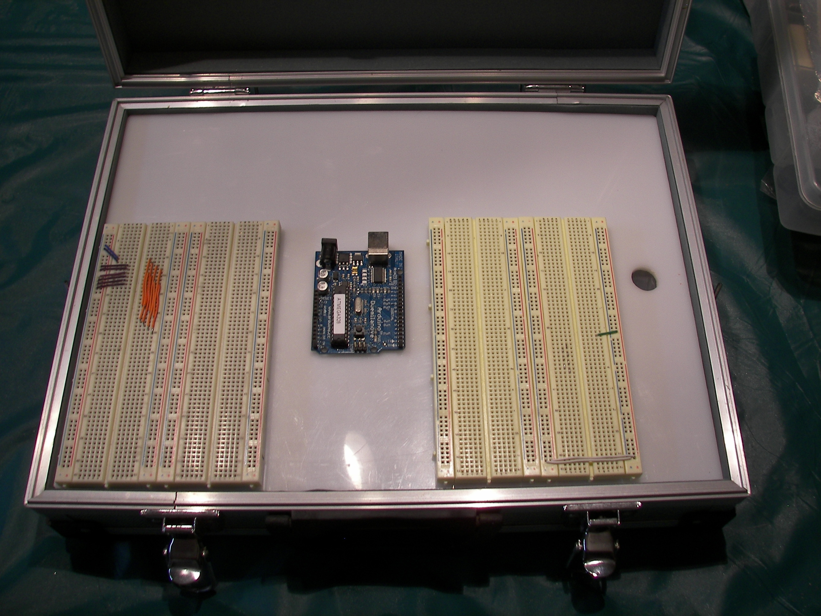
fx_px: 854
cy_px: 308
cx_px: 410
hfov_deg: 51.4
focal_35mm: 36
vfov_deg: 39.7
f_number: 2.8
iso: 50
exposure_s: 1/6
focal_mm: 6
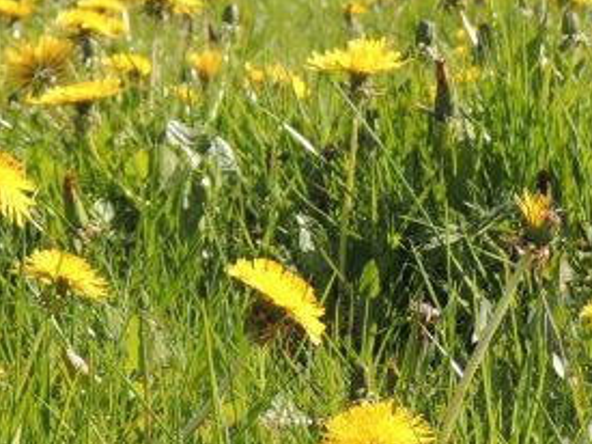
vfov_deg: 9.3
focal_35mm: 160
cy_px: 151
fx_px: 2735
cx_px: 15
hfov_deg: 12.2
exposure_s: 1/640
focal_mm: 7.6
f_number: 3.4
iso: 100
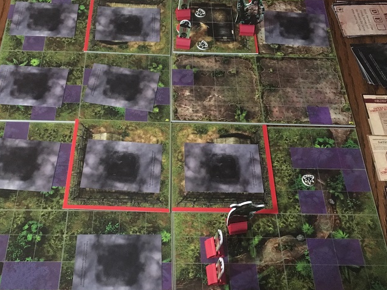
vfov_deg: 38.6
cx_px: 163
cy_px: 160
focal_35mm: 37
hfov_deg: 49.9
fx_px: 414
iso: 400
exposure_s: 1/15
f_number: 2.2
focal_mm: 4.15
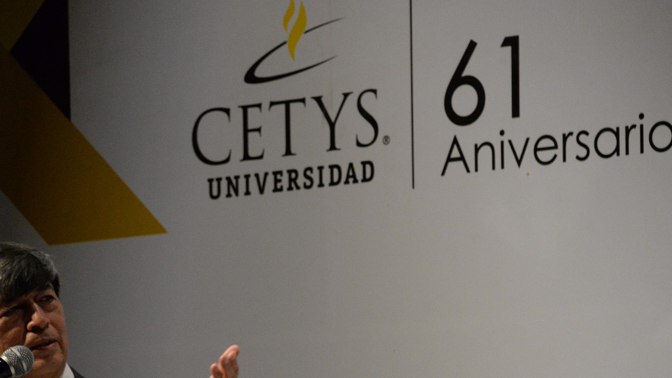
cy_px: 285
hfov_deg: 5.8
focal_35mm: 373
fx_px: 6646
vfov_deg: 3.3
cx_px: 249
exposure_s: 1/200
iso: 6400
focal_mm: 250
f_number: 5.6
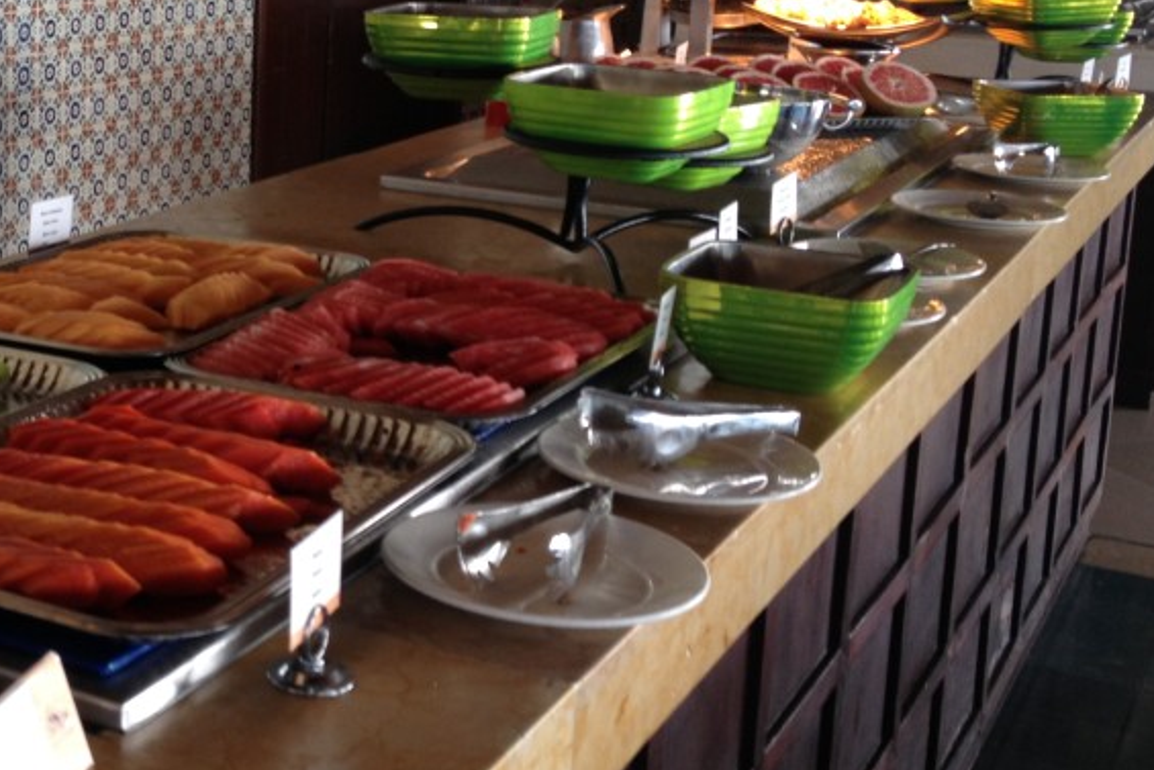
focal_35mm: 66
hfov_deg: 29.3
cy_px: 188
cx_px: 131
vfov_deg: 20.5
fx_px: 2116
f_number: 2.4
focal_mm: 4.28
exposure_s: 1/20
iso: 50
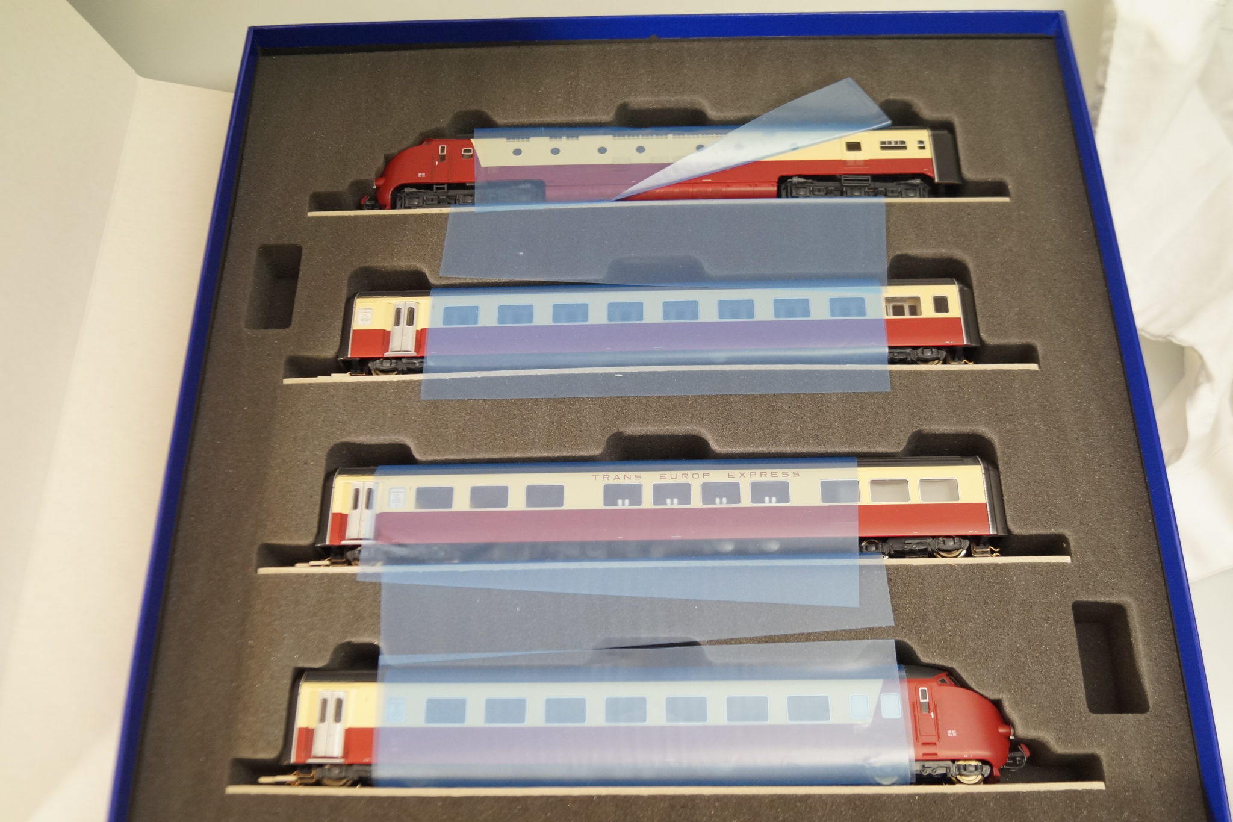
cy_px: 411
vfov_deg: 36.9
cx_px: 616
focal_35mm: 36
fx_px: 1233
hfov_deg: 53.1
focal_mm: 24
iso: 800
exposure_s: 1/160
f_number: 4
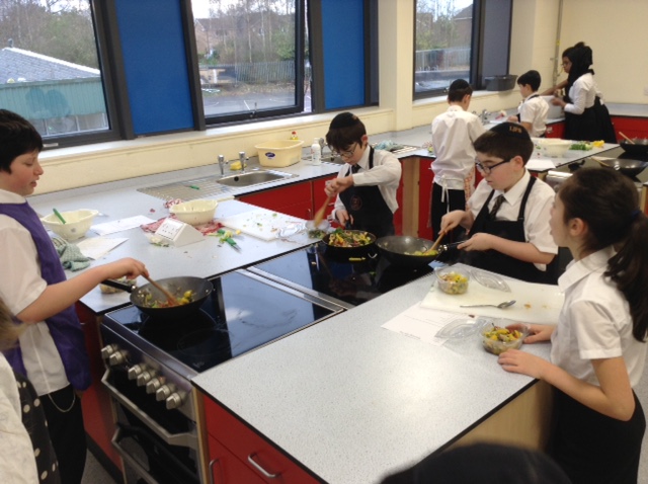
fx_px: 617
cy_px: 242
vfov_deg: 42.8
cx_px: 324
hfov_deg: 55.4
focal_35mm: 33
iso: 32
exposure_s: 1/24
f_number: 2.4
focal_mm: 3.3
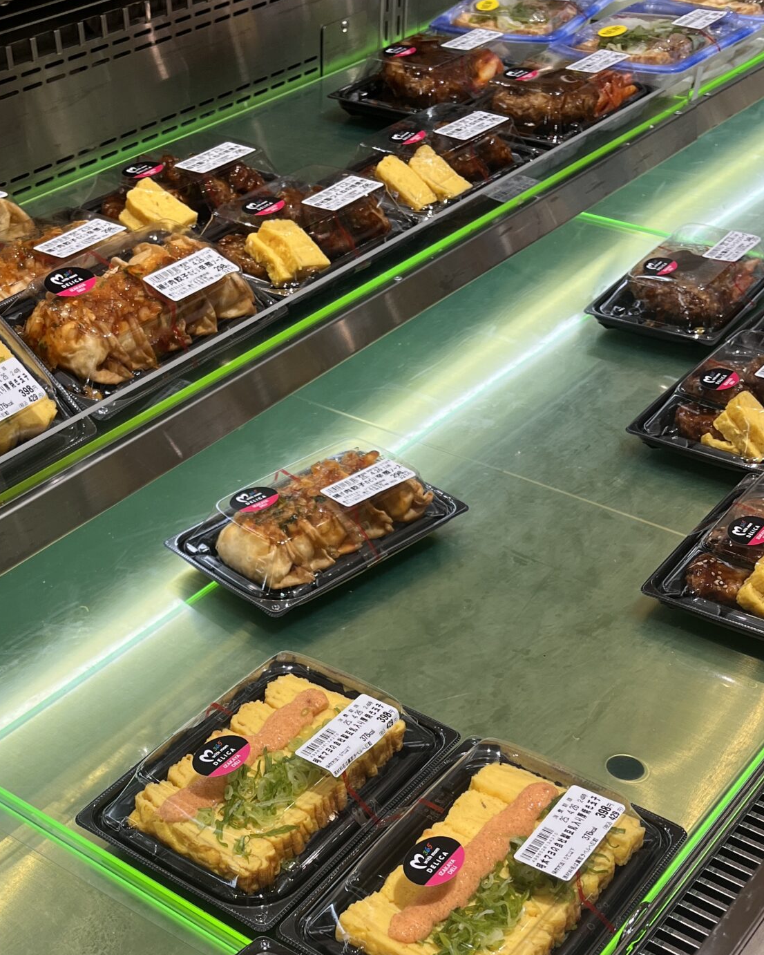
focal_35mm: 47
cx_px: 245
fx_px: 1328
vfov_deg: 38.3
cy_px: 744
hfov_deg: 31.8
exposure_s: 1/271
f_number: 1.6
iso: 40
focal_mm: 5.1
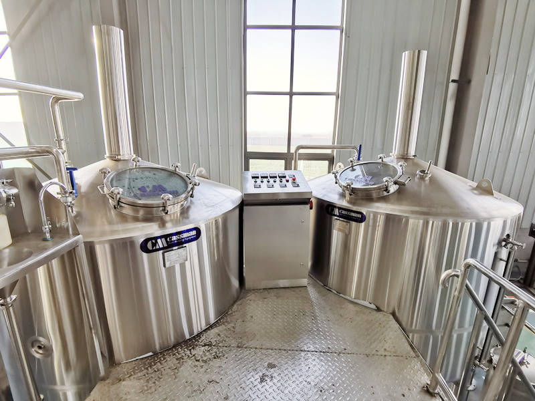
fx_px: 263
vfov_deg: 74.7
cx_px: 268
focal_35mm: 17
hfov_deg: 91.0
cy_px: 200
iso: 64
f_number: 2.2
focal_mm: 2.26
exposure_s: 1/99.9
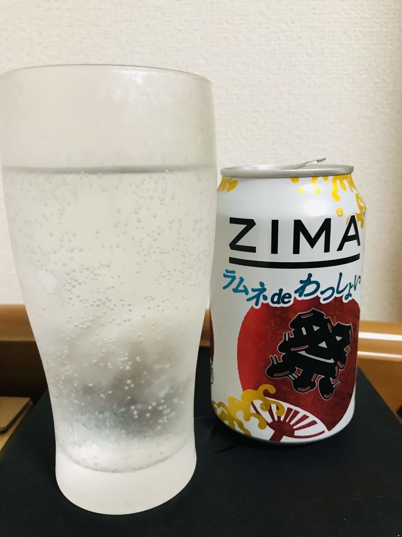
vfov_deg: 63.4
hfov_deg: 49.7
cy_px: 268
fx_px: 434
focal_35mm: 28
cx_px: 201
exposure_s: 1/17
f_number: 1.8
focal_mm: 3.99
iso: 64
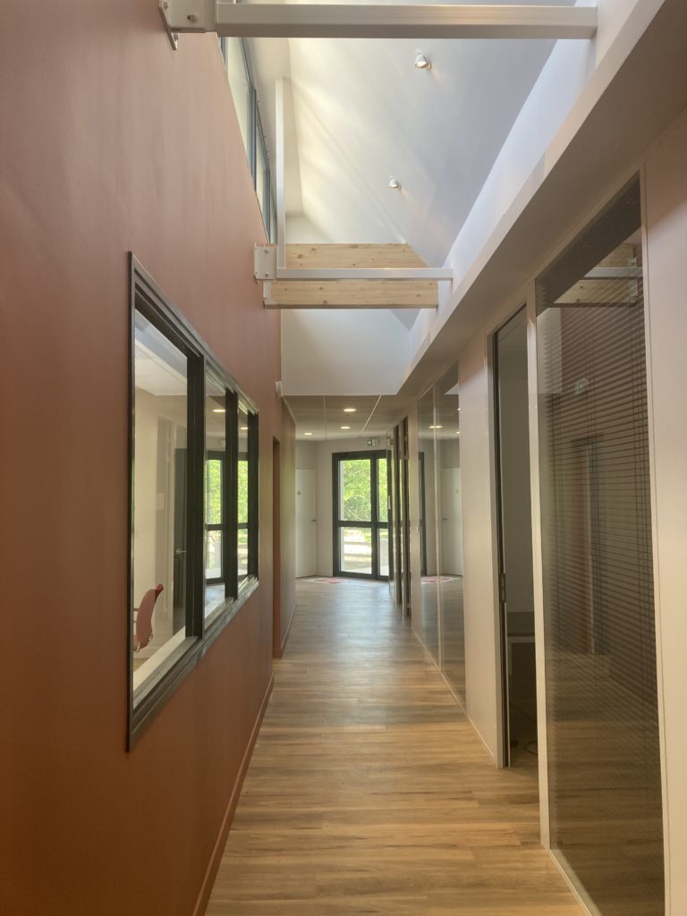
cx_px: 344
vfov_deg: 63.4
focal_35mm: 28
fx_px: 741
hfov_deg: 49.7
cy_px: 458
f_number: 1.8
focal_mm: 3.99
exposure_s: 1/120
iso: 64
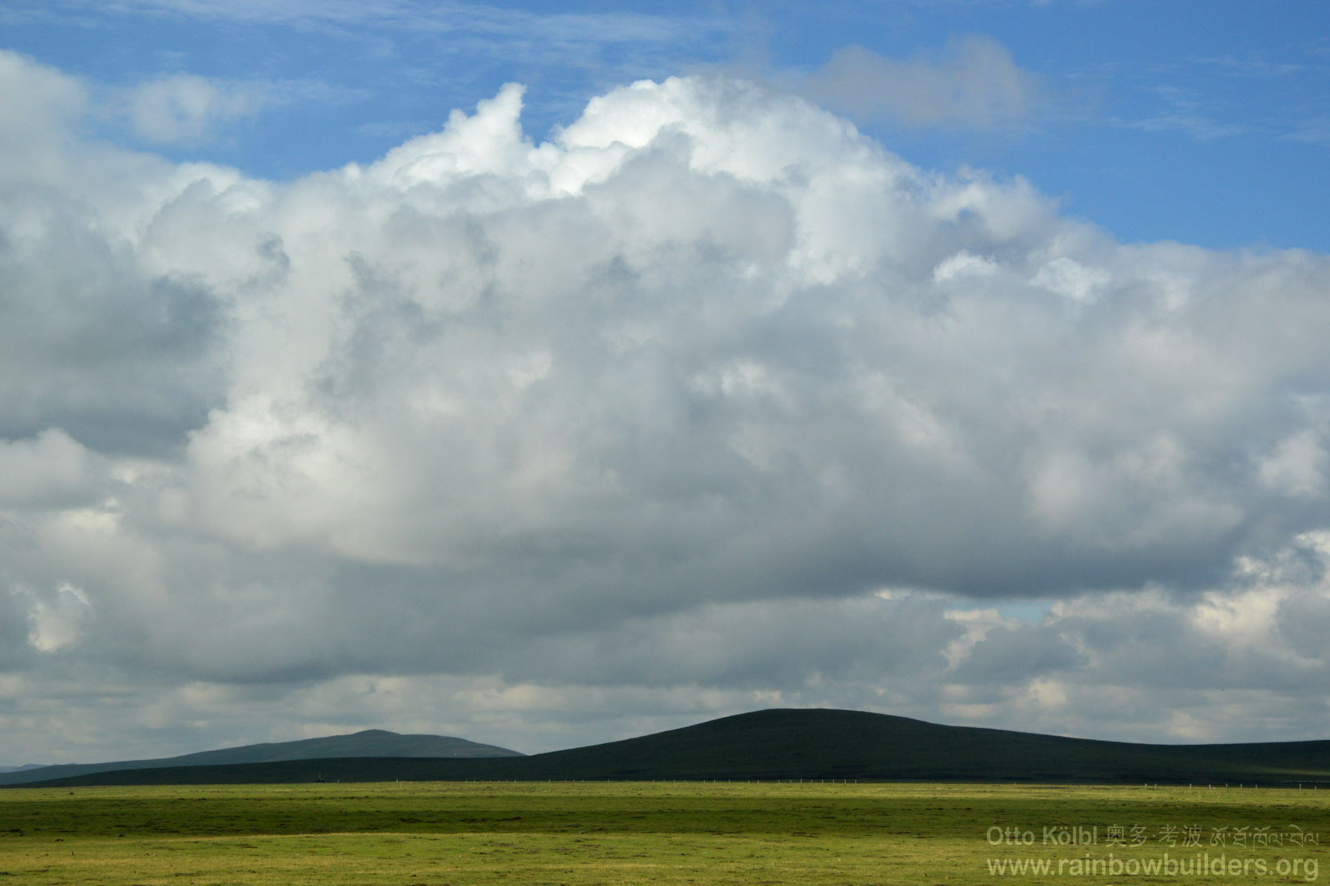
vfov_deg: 17.5
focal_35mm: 78
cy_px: 443
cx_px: 665
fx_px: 2881
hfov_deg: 26.0
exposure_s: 1/1250
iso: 400
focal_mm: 52
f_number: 8
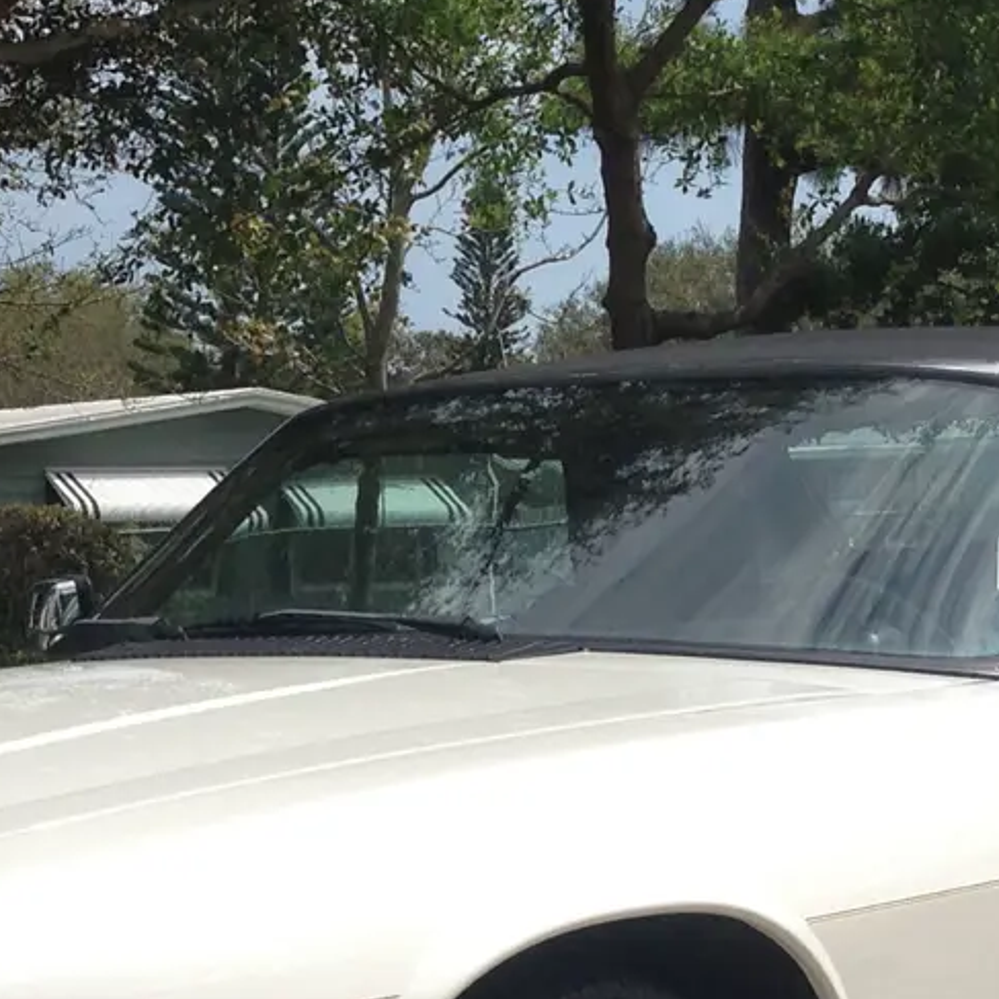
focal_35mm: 115
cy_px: 1003
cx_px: 306
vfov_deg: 14.9
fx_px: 3755
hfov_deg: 15.1
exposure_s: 1/2358
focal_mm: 4.13
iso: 50
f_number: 2.4
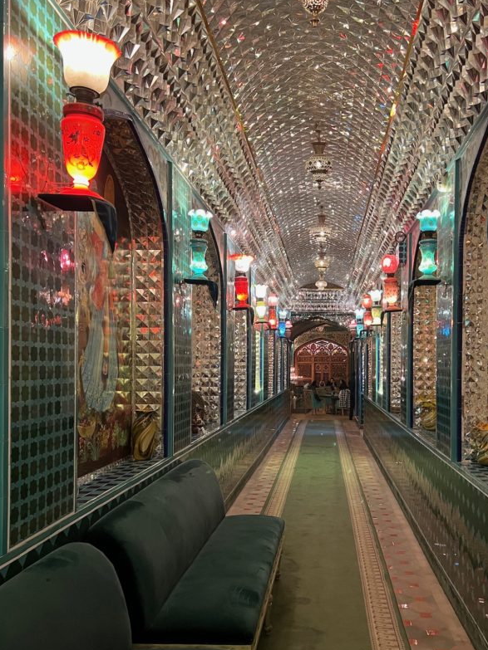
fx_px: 639
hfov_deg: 41.5
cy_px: 367
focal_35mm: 34
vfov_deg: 53.8
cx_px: 299
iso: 400
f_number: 1.5
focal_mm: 5.7
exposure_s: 1/50
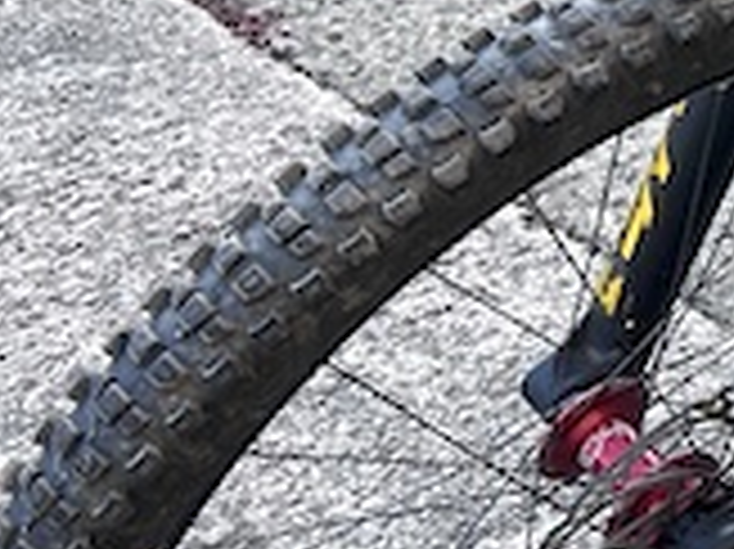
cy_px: -158
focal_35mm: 128
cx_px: 1558
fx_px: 2712
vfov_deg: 11.3
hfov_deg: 13.0
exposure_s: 1/316
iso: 50
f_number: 1.5
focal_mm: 5.7
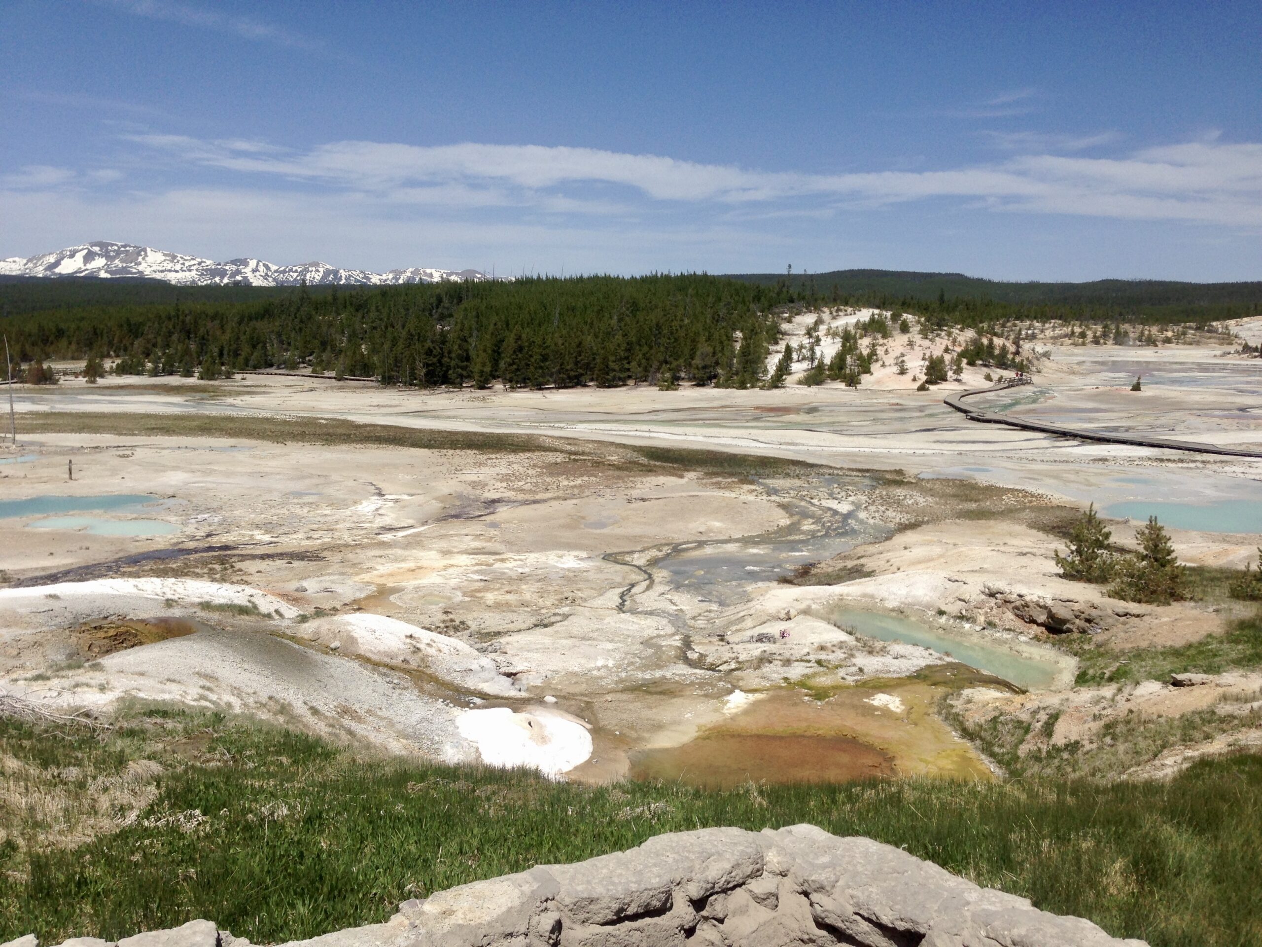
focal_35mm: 33
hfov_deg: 55.4
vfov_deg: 42.9
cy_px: 474
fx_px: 1203
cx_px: 631
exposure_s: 1/3195
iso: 50
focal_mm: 4.12
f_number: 2.4
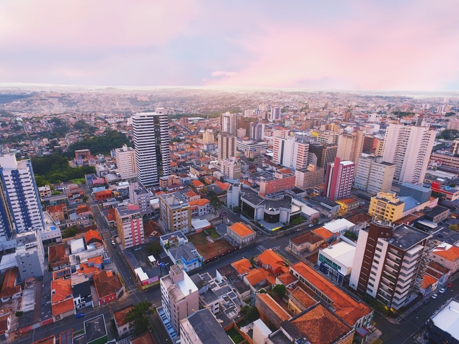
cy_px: 172
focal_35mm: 20
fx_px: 265
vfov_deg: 66.0
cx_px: 230
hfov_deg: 81.7
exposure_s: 1/12.5
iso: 180
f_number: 2.8
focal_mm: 3.61
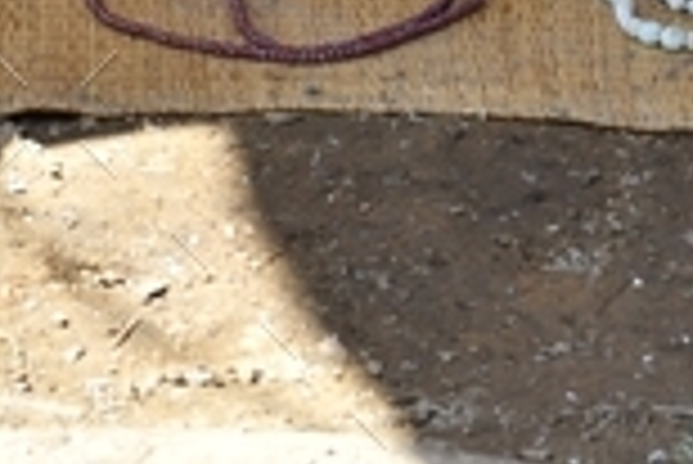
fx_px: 7185
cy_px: -354
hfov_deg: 5.5
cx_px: 32
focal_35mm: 373
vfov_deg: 3.7
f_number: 6.3
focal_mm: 65
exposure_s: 1/160
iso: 250
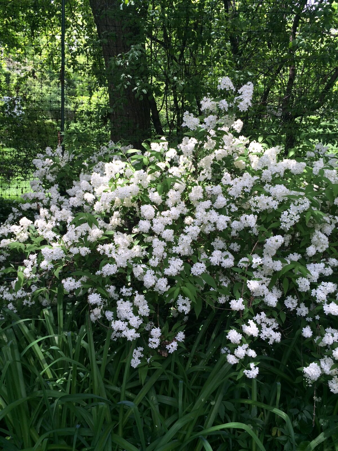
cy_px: 226
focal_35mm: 29
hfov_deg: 48.2
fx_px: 378
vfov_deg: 61.7
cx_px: 169
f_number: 2.2
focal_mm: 4.15
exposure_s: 1/339
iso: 32
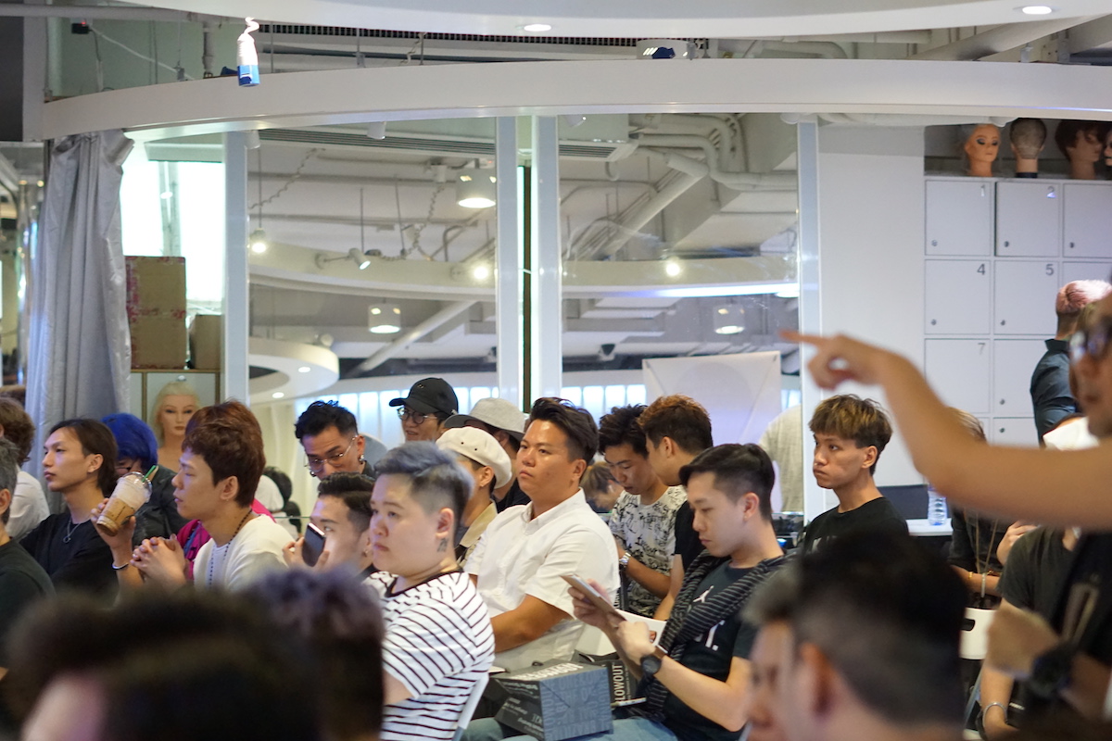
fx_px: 2316
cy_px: 370
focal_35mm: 75
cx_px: 556
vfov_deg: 18.2
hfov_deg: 27.0
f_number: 2.2
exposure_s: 1/160
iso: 3200
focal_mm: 50
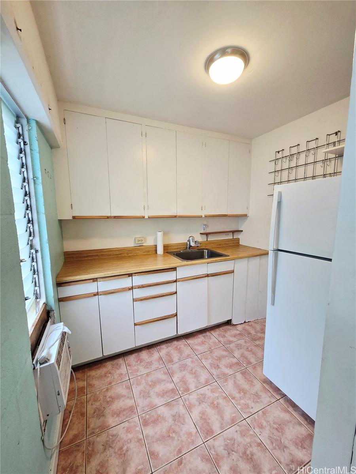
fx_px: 178
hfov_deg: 89.9
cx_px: 178
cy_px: 237
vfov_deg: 106.2
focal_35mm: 13
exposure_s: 1/60.2
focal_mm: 2.2
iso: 125
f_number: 2.2
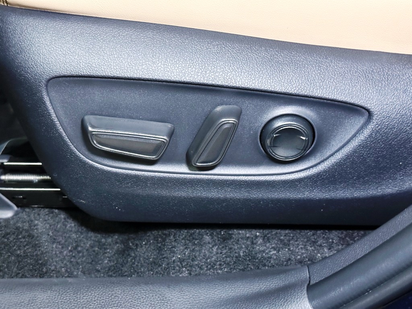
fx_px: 571
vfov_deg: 30.3
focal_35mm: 48
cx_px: 206
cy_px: 154
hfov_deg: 39.7
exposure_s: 1/30
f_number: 1.78
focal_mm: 6.86
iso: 640
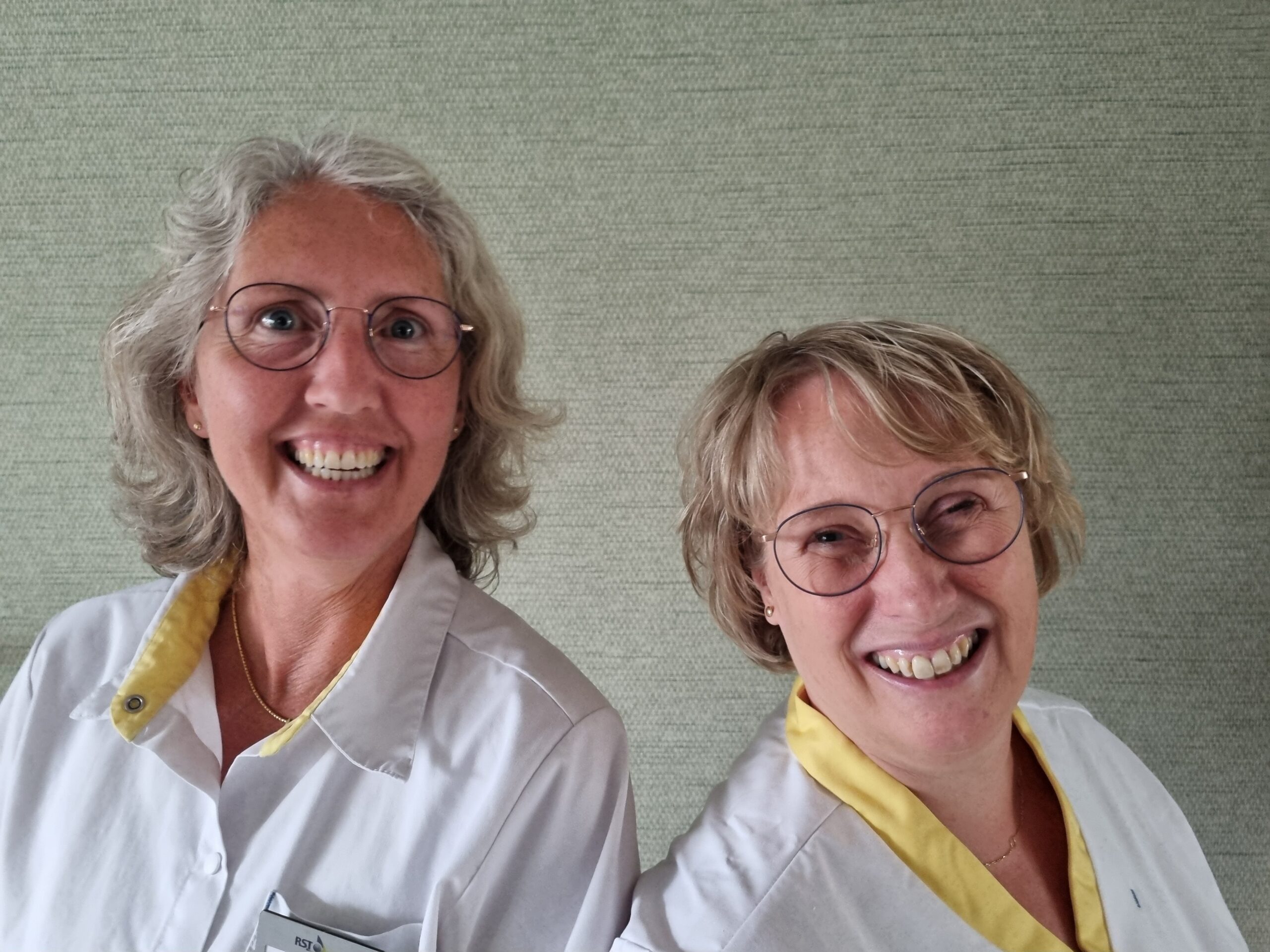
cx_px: 635
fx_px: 954
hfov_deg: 67.3
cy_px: 476
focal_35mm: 26
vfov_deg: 53.1
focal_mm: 5.4
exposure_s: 1/50
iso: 800
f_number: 1.8
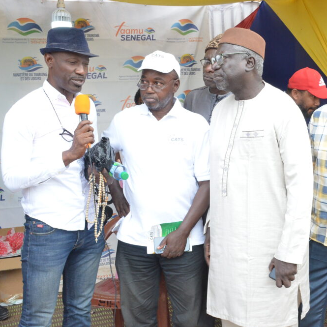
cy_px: 166
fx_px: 502
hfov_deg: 35.7
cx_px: 218
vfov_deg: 36.1
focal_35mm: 47
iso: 2000
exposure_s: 1/250
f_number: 11
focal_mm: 24
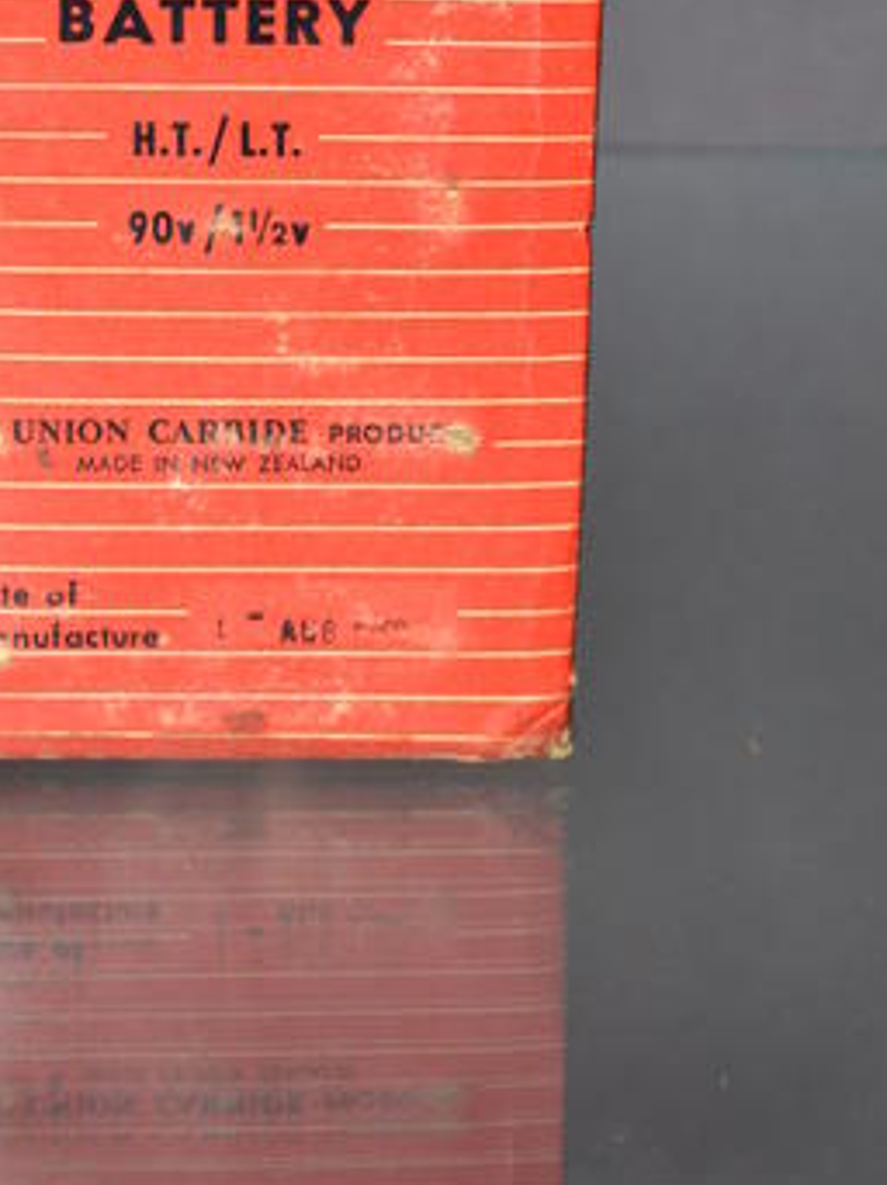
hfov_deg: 13.7
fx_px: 3694
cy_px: 94
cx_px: 272
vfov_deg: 17.9
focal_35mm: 108
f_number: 4.8
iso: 1000
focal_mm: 32
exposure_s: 1/15
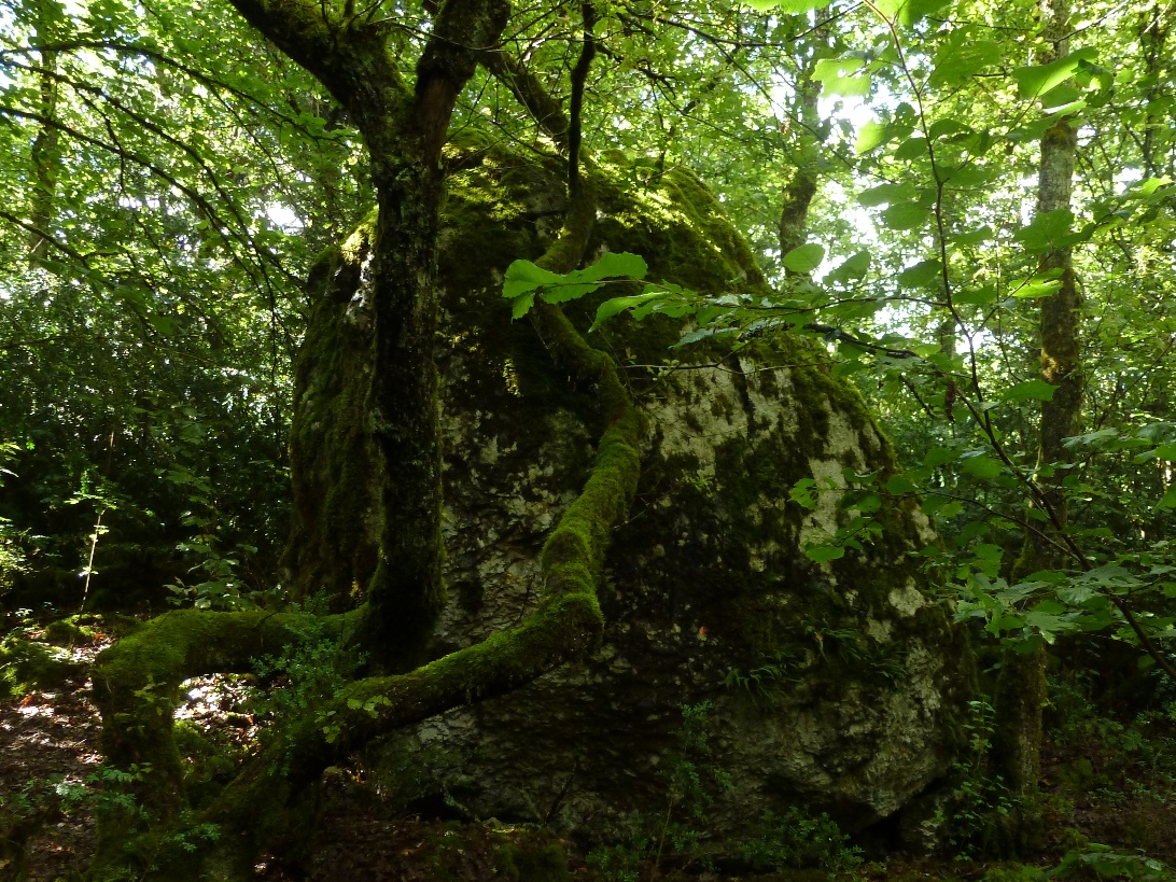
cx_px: 627
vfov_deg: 46.6
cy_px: 523
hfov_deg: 59.9
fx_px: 1019
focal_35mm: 30
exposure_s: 1/60
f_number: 3.3
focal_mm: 4.3
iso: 200
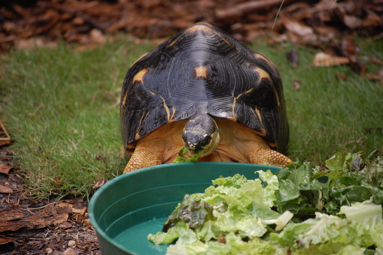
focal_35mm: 202
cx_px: 192
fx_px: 2152
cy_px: 128
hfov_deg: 10.2
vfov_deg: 6.8
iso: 800
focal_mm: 135
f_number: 5
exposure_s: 1/320
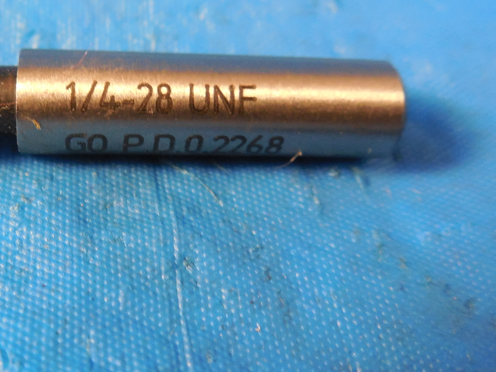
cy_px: 130
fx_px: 645
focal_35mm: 45
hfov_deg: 39.7
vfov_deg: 32.0
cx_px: 72
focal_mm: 4.5
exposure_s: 1/20
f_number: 3.3
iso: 400
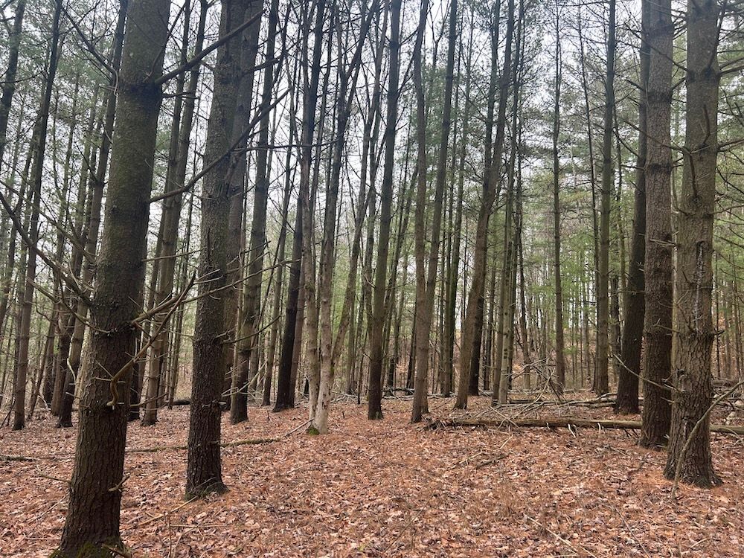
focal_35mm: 26
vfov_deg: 53.1
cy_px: 279
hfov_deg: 67.3
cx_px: 372
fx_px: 559
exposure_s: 1/166
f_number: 1.5
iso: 50
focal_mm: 5.7
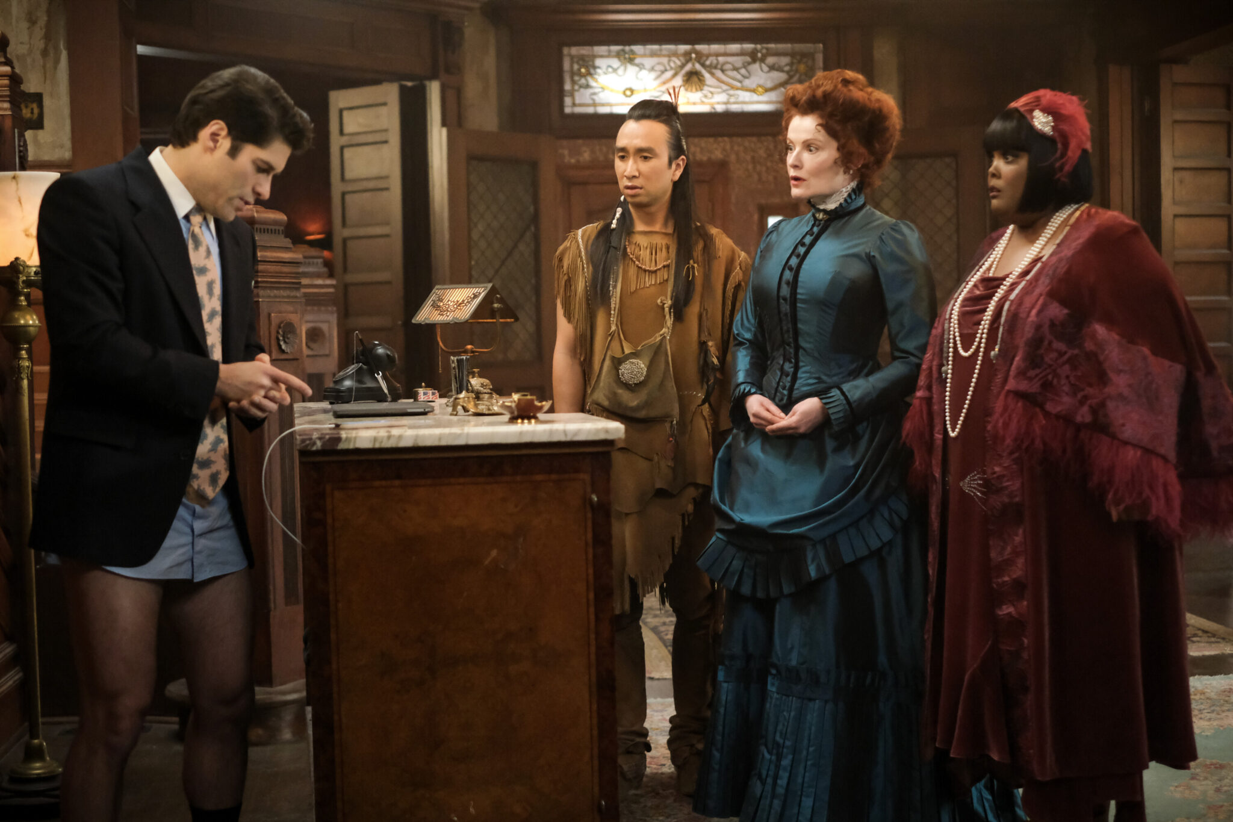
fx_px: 1815
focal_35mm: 53
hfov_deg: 37.5
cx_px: 616
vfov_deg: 25.5
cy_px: 411
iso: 6400
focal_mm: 35
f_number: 2
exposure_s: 1/125
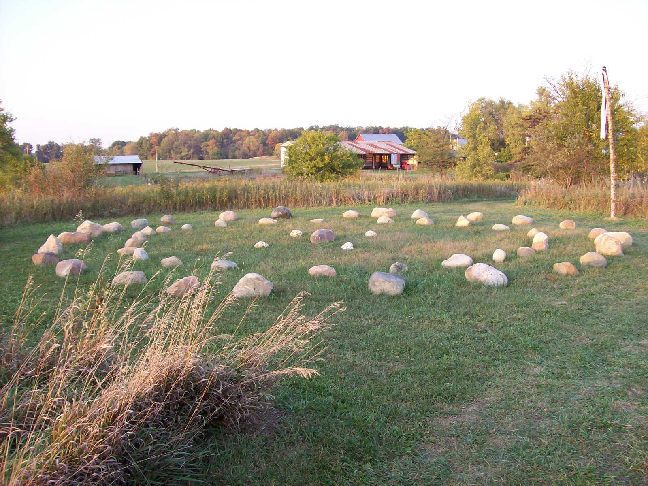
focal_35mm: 36
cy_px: 243
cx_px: 324
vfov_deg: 39.7
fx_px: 674
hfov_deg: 51.4
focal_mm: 6
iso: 80
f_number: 2.7
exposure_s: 1/101
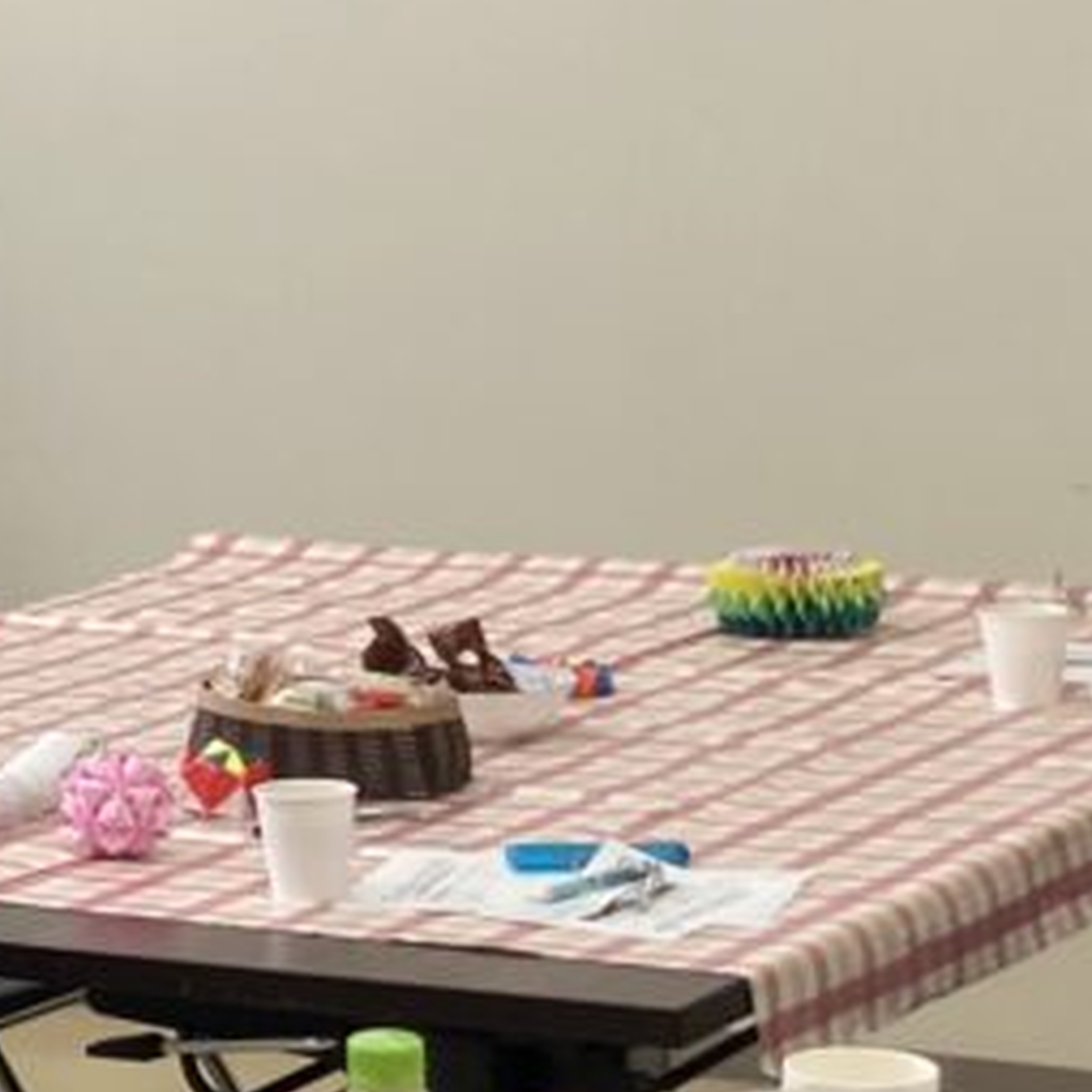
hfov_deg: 10.4
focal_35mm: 149
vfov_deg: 11.6
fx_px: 5318
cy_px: 107
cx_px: -1366
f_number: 1.8
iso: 40
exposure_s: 1/100
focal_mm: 3.99
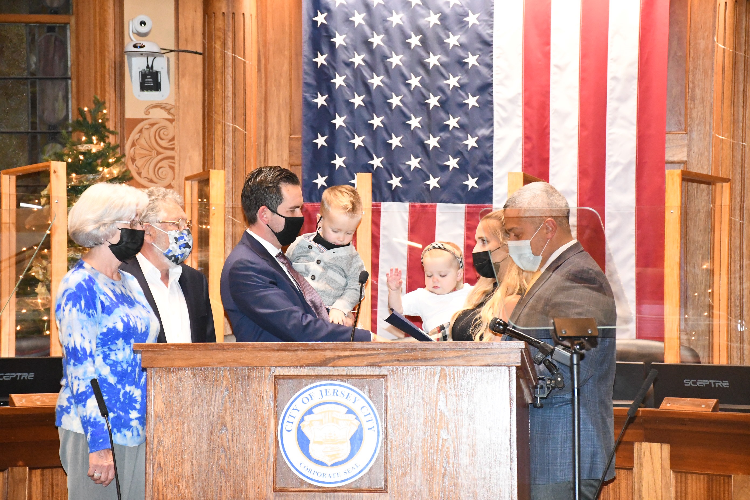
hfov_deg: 18.3
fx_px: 2333
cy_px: 250
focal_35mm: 112
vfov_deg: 12.2
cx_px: 375
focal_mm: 75
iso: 9000
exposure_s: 1/125
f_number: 7.1
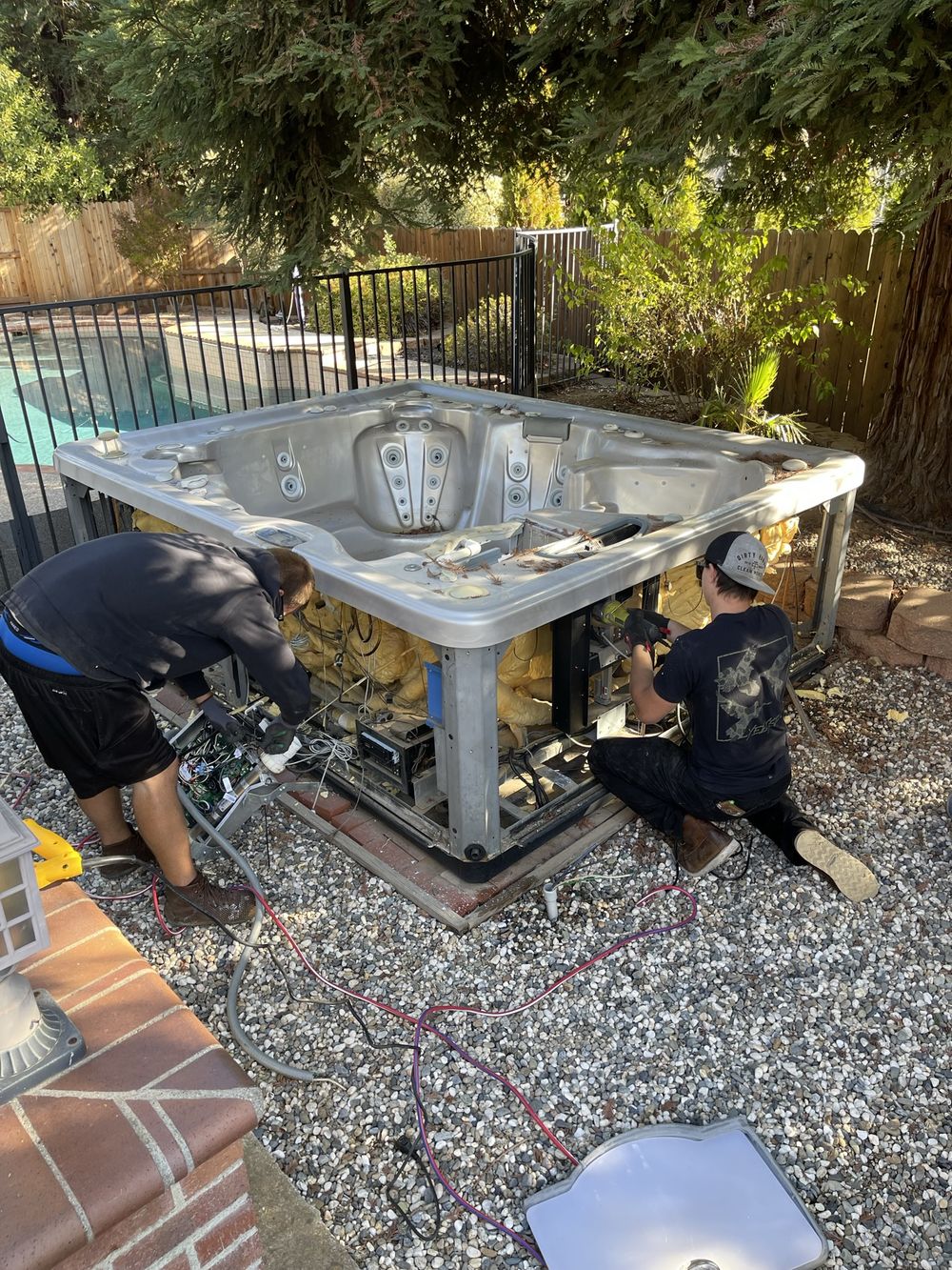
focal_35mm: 26
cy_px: 635
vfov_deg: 67.3
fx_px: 953
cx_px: 476
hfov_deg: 53.1
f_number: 1.6
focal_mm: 5.1
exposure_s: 1/121
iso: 32
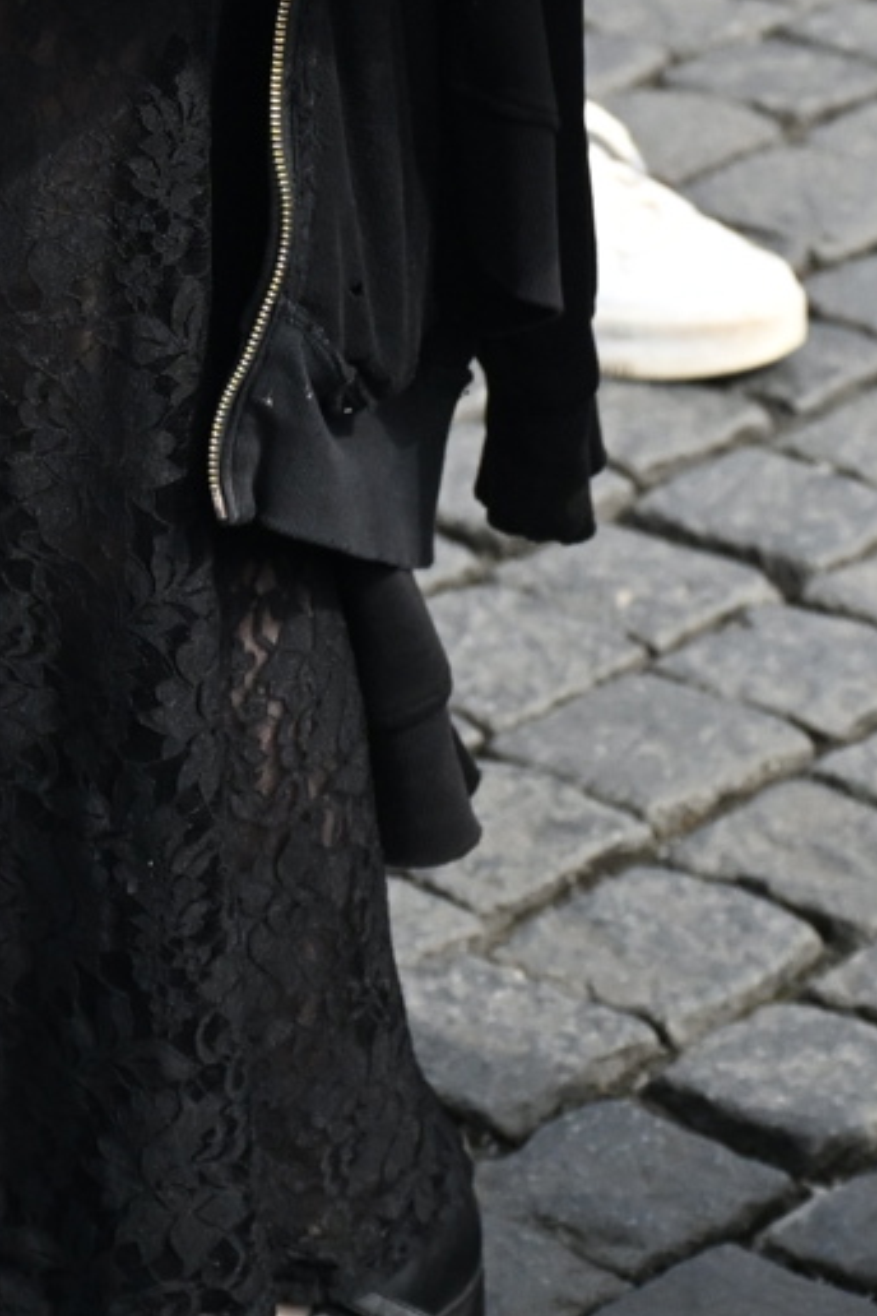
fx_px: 7308
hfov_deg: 6.9
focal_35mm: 200
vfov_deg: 9.8
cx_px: 599
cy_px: -893
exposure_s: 1/4000
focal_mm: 43
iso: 1250
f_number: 3.5
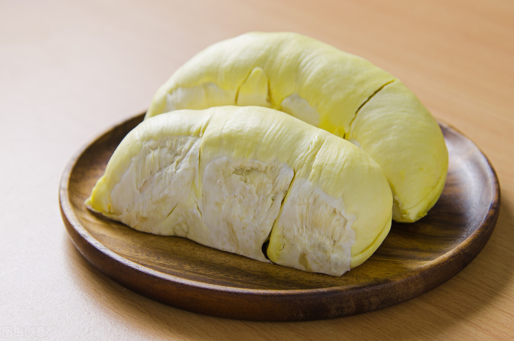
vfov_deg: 12.1
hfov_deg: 18.2
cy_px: 170
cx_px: 257
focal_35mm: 112
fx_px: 1603
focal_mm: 75
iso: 100
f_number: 5.6
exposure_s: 1/1.67
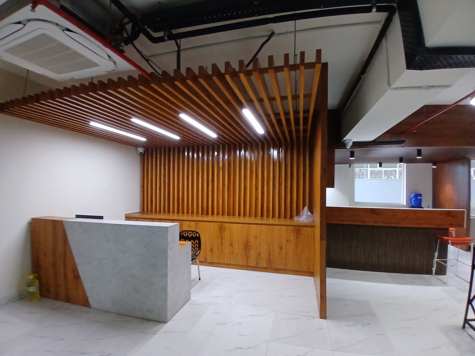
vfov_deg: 74.7
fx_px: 233
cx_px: 238
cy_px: 178
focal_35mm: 17
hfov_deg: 91.0
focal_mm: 1.4
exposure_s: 1/33.3
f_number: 2.2
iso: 160
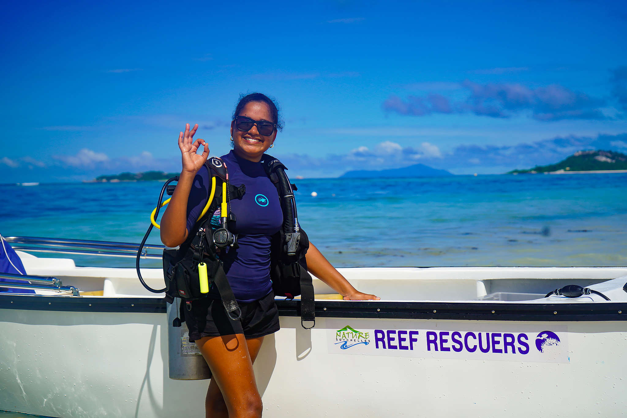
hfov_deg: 28.8
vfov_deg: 19.5
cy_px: 209
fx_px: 1219
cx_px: 314
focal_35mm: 70
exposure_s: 1/400
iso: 100
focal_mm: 70
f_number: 5.6
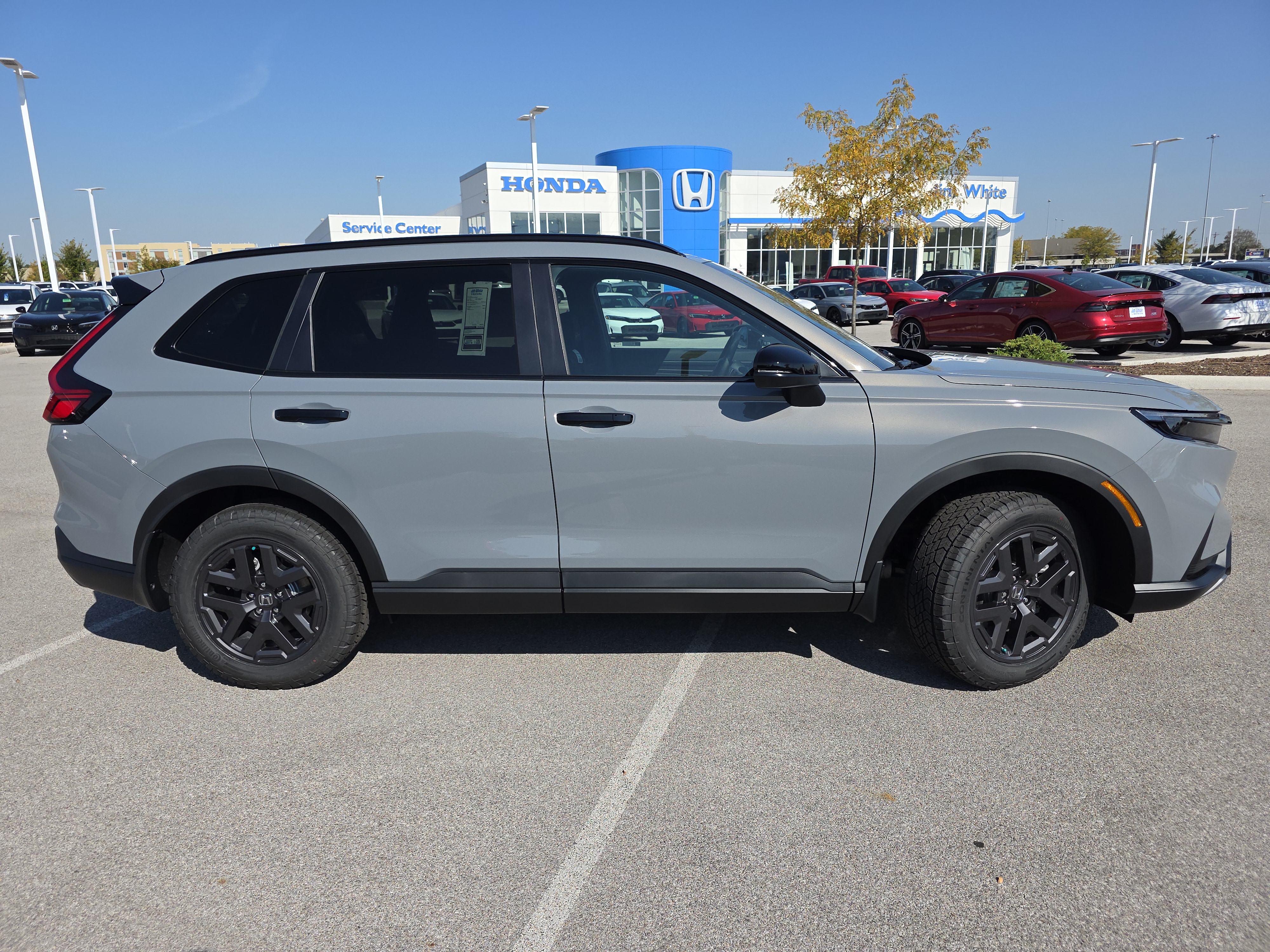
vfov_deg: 58.9
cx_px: 635
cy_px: 476
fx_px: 844
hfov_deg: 73.9
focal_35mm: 23
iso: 80
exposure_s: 1/6809
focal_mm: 6.3
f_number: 1.7
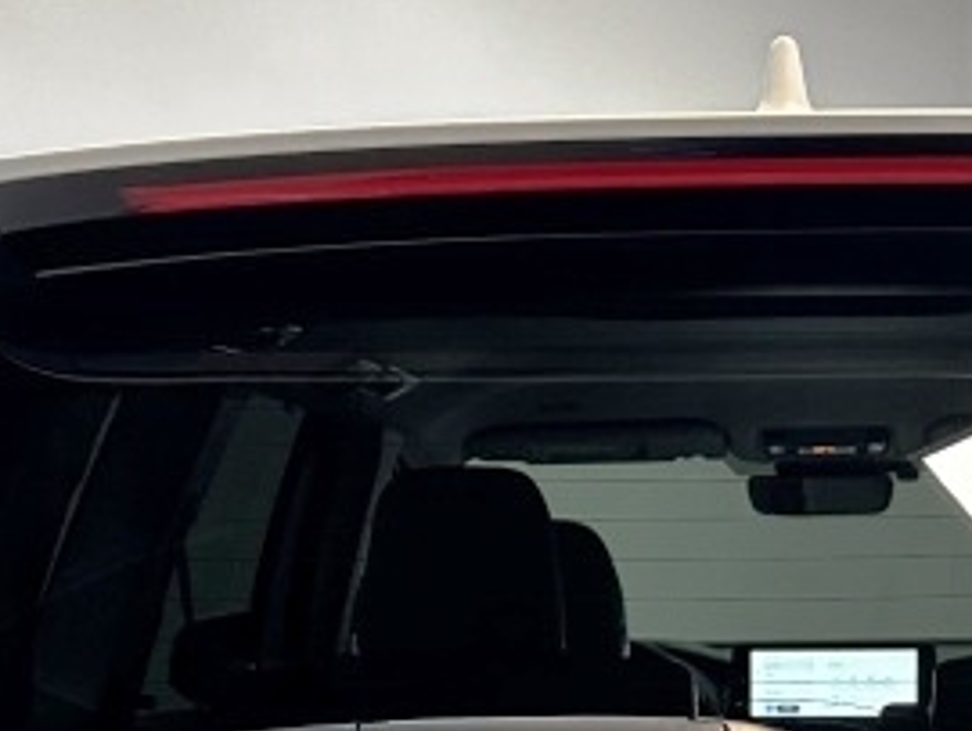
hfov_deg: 21.2
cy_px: 1282
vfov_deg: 14.5
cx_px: 832
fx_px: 2558
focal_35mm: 91
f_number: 1.78
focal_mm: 6.86
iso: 250
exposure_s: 1/60
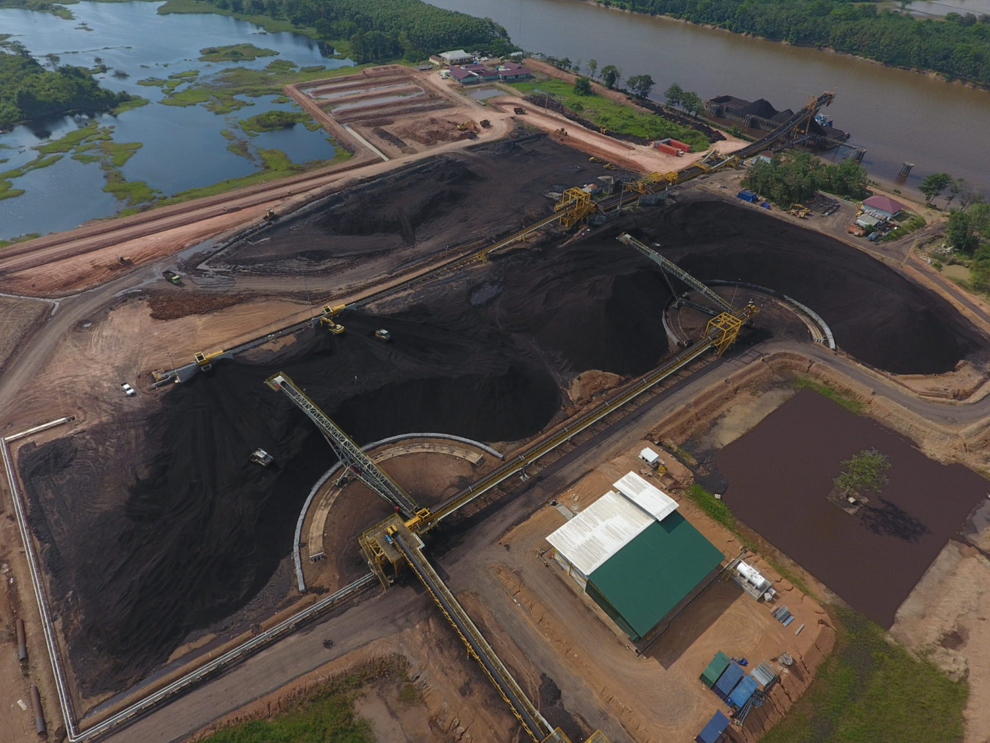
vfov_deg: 66.0
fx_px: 572
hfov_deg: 81.7
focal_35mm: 20
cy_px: 372
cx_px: 495
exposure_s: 1/1272
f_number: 2.8
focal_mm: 3.61
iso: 100
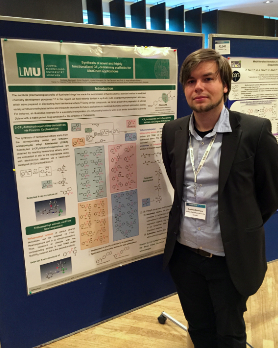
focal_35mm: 31
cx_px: 141
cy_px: 167
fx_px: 319
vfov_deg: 57.2
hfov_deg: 47.1
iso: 250
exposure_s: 1/20
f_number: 2.2
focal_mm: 4.15
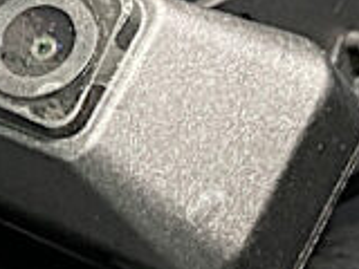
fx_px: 1296
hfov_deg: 13.6
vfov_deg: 11.9
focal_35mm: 125
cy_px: 123
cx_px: -350
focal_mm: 4.2
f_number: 1.6
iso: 400
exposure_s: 1/33
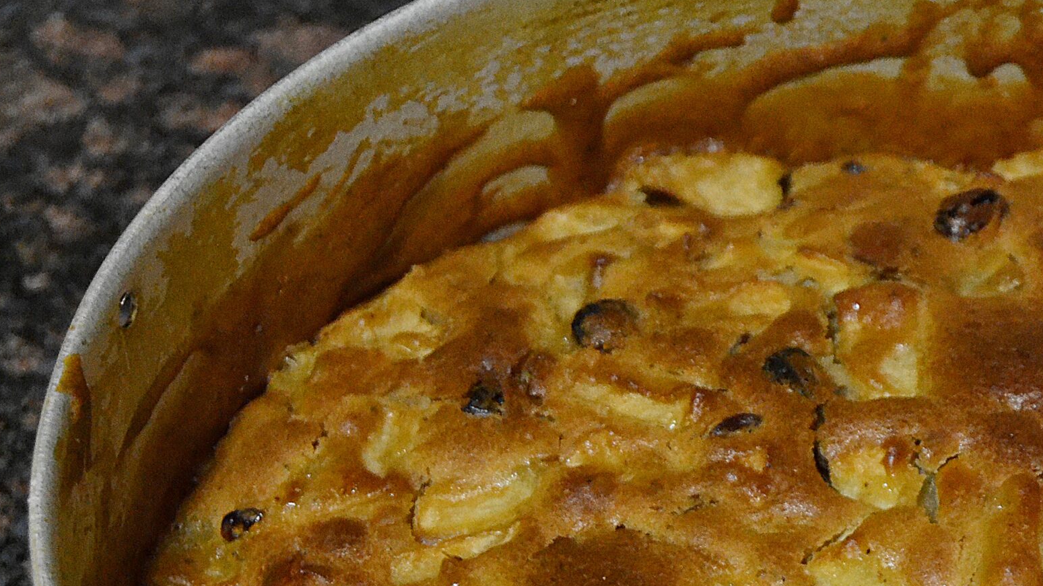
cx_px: 554
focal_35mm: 143
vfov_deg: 8.4
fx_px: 3951
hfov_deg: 15.0
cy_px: 634
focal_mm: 55
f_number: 5.6
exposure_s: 1/15
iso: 3200
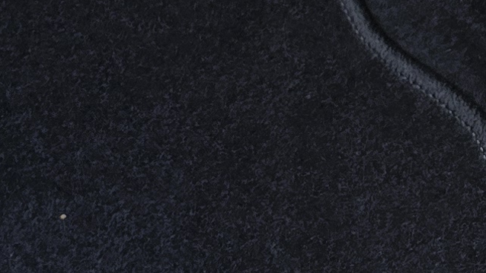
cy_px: -846
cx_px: 986
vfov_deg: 6.3
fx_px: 2023
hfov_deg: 12.1
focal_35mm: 157
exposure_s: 1/180
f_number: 1.7
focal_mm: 6.3
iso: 50
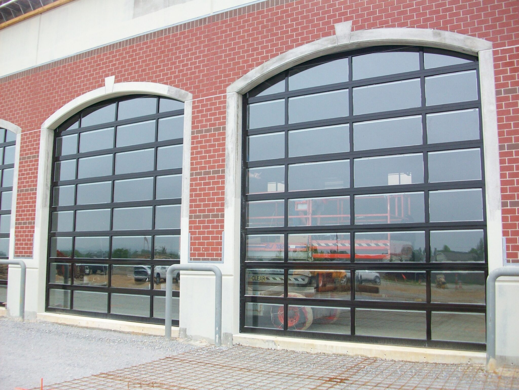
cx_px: 260
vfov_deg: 41.8
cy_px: 195
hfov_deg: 54.0
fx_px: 510
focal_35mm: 34
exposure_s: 1/249
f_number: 2.8
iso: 80
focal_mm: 5.7
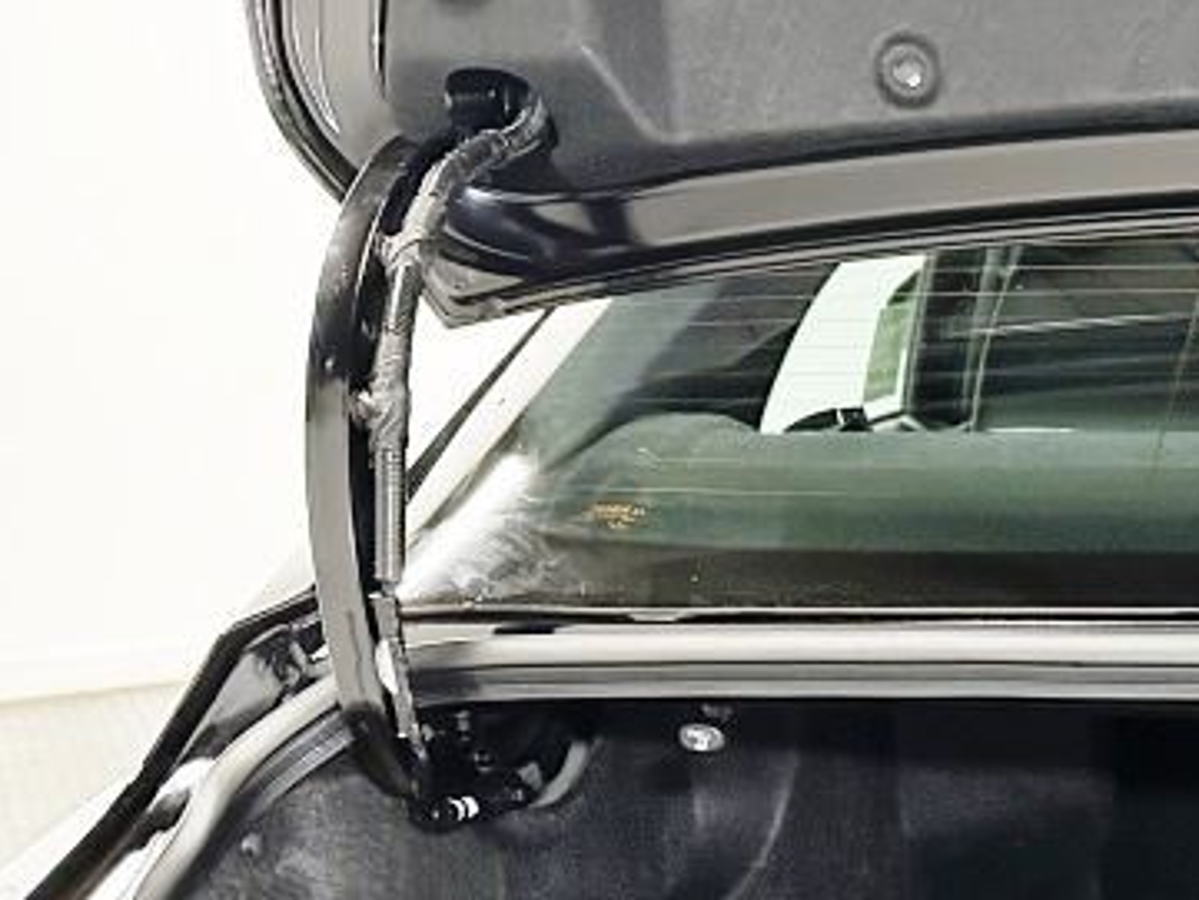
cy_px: 1166
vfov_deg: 19.9
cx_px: 1591
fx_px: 2356
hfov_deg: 24.6
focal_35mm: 68
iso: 1250
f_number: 1.78
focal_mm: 6.86
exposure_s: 1/30
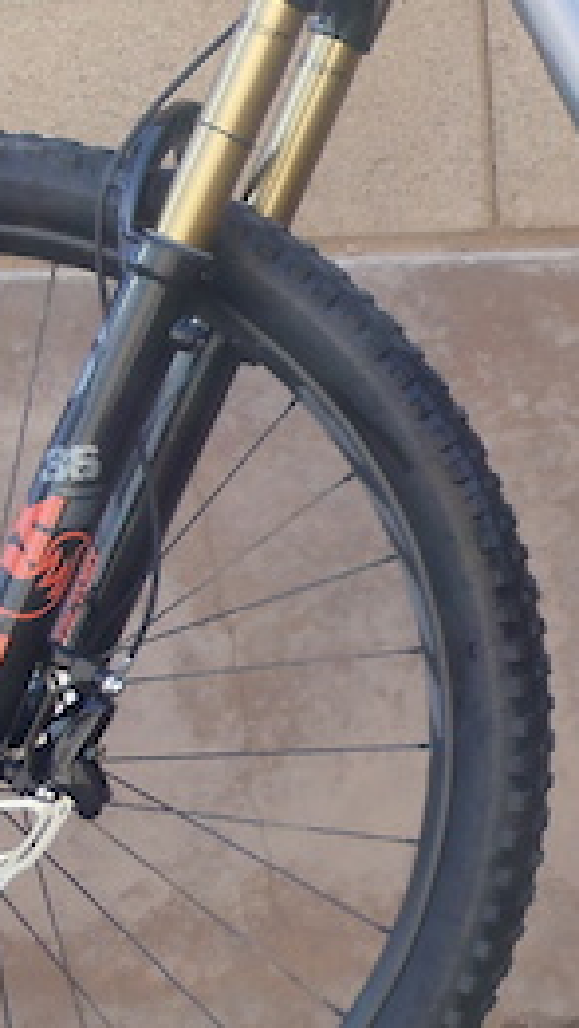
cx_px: 965
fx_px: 4008
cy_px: 551
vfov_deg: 14.6
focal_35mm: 147
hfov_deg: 8.0
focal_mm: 6
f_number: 3.5
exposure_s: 1/125
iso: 100
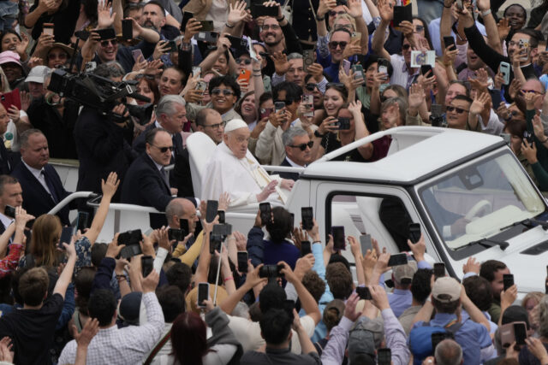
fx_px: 9135
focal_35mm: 600
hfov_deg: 3.4
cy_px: 182
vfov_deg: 2.3
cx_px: 274
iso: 500
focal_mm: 600
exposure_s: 1/3200
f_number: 6.3
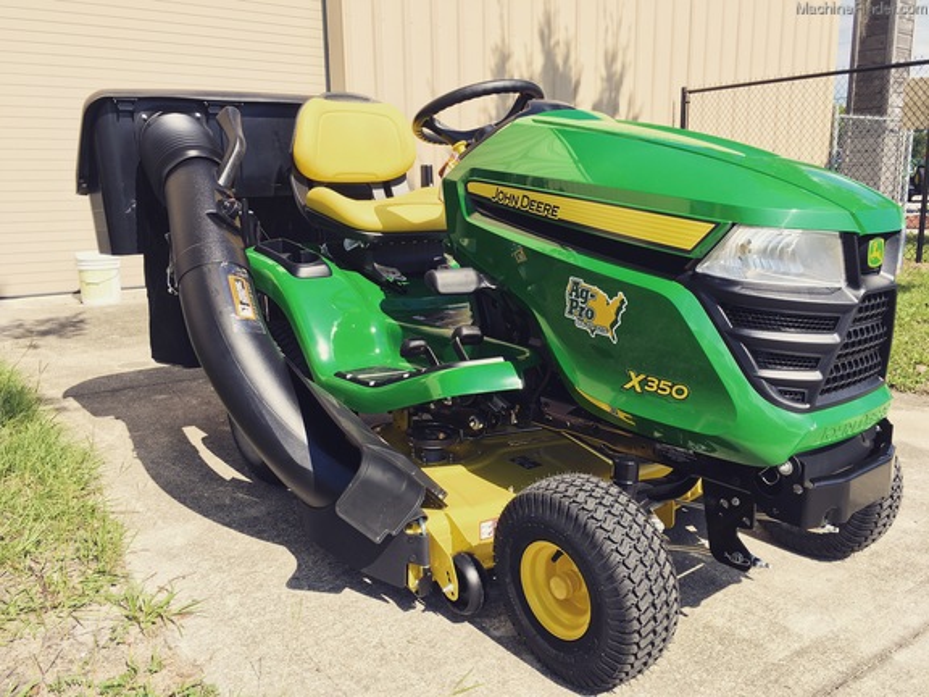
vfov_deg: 48.2
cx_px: 464
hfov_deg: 61.7
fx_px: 778
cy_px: 348
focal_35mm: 29
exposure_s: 1/693
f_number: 2.2
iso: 25
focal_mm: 4.15
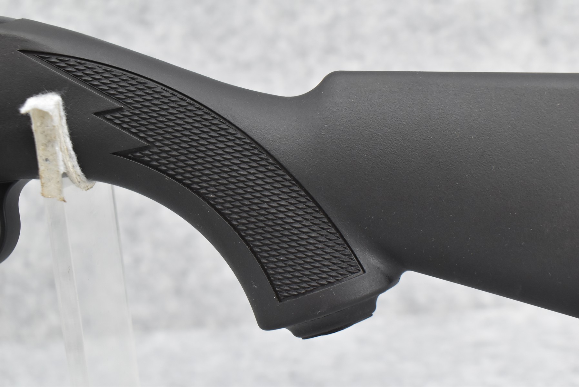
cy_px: 194
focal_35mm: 60
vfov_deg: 22.7
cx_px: 290
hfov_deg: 33.4
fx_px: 966
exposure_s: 1/80
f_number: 7.1
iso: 640
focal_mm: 40
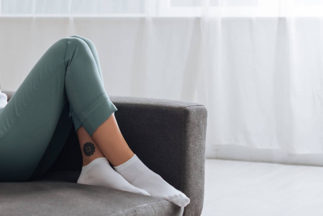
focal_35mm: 100
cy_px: 14
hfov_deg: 19.9
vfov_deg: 13.6
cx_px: 10
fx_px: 898
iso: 100
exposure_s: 1/200
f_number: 3.2
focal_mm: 50
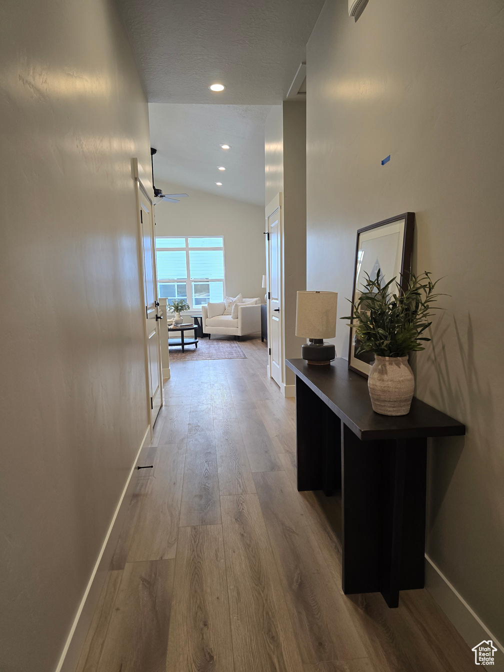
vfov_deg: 73.9
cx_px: 252
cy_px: 336
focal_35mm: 23
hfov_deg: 58.9
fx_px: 446
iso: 125
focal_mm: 6.3
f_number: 1.7
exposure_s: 1/120
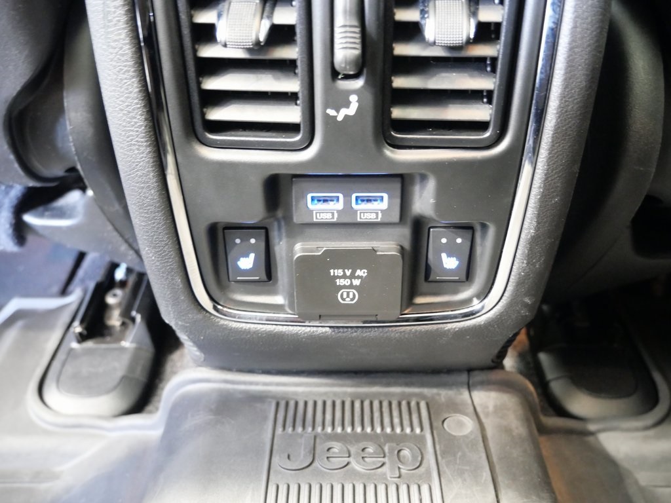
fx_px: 659
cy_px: 252
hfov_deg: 54.0
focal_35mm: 34
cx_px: 336
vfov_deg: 41.8
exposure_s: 3.2
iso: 3200
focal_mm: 17
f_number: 3.8
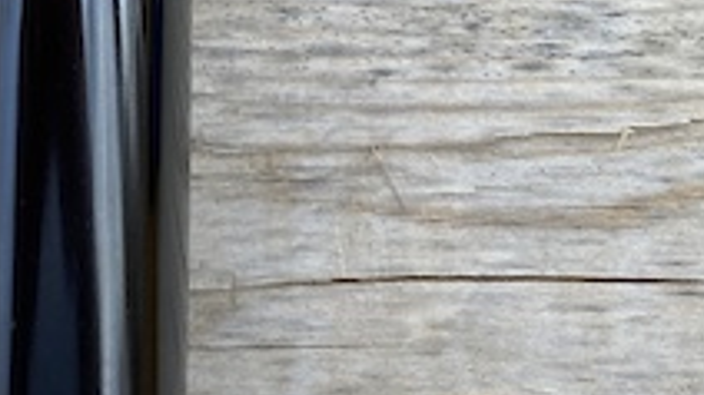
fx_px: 1996
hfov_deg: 19.2
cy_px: -581
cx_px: -53
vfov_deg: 9.8
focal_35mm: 107
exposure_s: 1/184
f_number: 1.8
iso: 32
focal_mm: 4.25
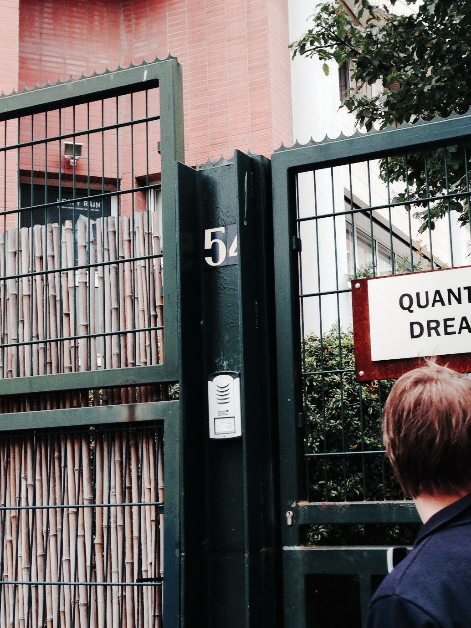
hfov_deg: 29.3
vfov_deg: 38.9
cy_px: 312
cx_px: 343
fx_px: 889
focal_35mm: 49
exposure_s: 1/159
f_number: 2.4
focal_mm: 4.12
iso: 50
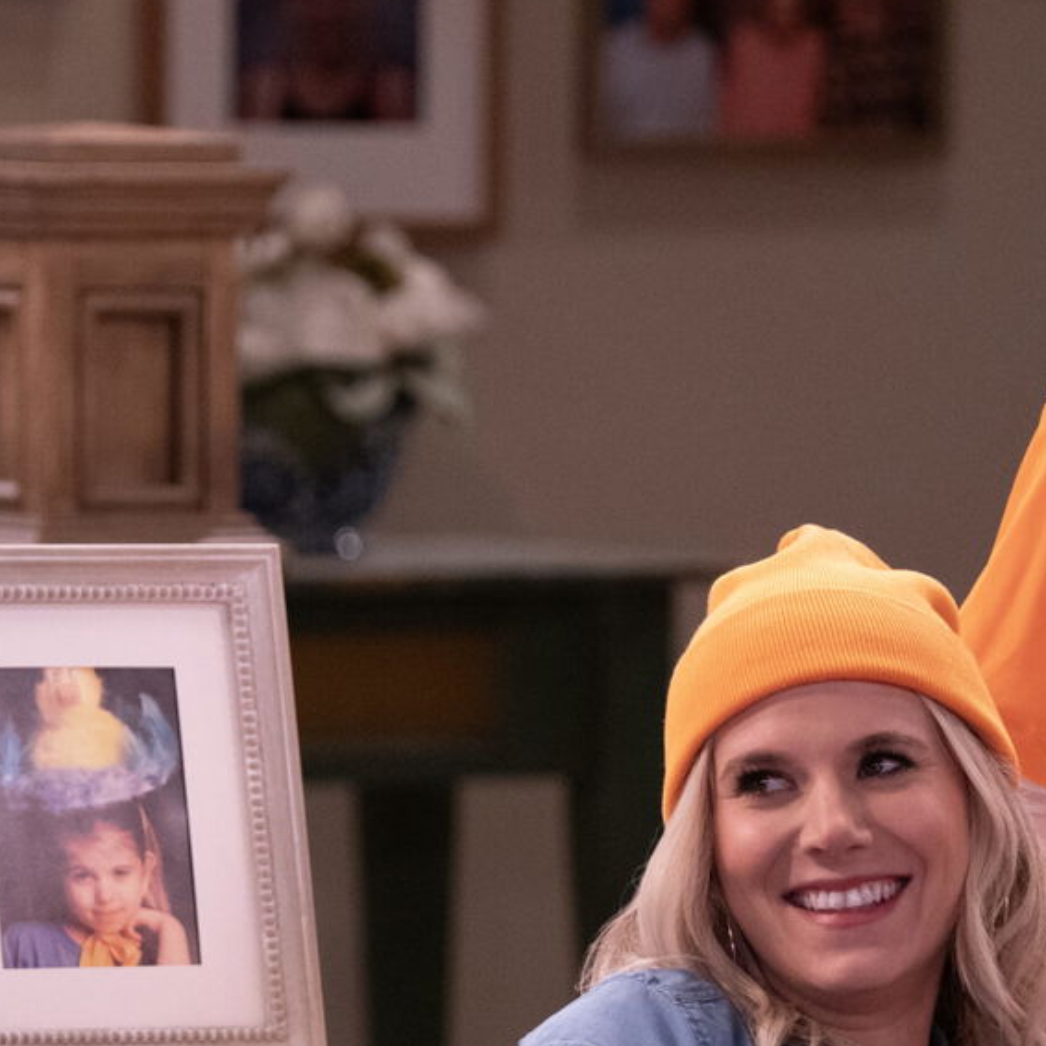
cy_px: 754
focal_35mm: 411
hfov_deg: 4.3
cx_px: 641
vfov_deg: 4.3
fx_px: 14051
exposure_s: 1/100
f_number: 4.5
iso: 5000
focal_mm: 171
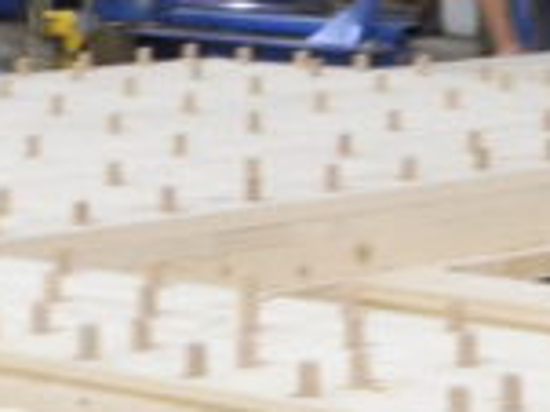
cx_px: 393
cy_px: 106
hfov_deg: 8.3
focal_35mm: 238
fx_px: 3778
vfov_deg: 6.2
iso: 400
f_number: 3.2
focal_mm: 7.4
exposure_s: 1/6.9
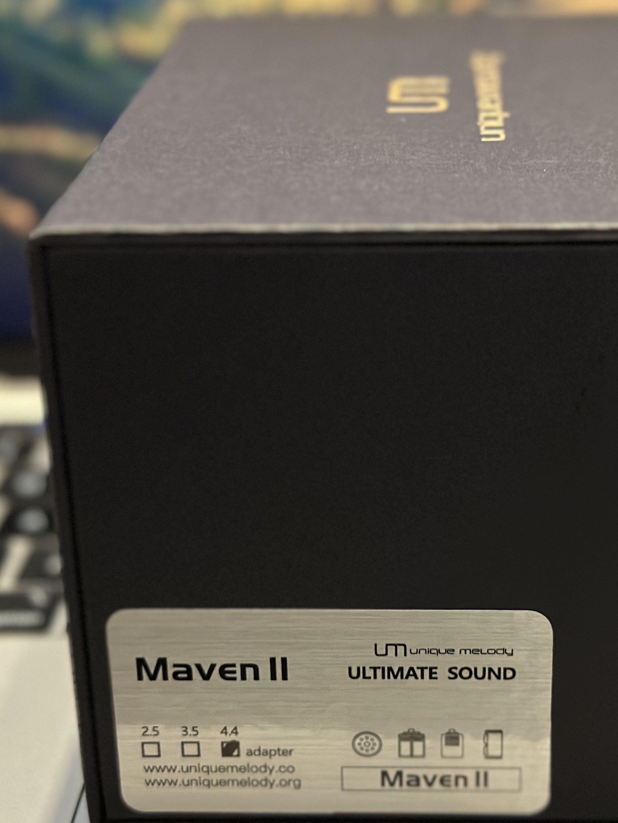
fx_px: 1642
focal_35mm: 69
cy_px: 429
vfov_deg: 28.2
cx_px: 413
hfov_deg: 21.2
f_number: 1.78
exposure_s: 1/25
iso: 640
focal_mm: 6.86
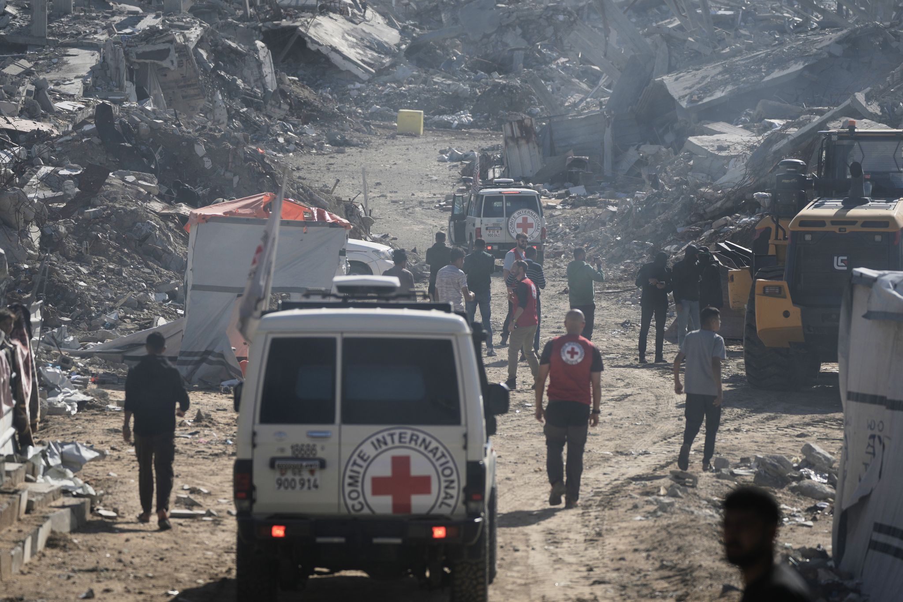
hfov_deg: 10.9
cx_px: 452
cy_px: 301
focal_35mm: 189
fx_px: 4740
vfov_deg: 7.3
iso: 125
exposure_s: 1/2000
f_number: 5.6
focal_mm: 189
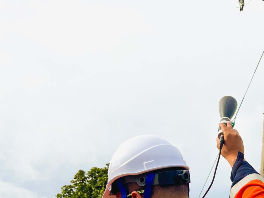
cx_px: 297
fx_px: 473
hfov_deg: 28.2
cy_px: 153
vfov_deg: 23.4
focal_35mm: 62
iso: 32
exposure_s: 1/6000
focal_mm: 5.1
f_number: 1.6
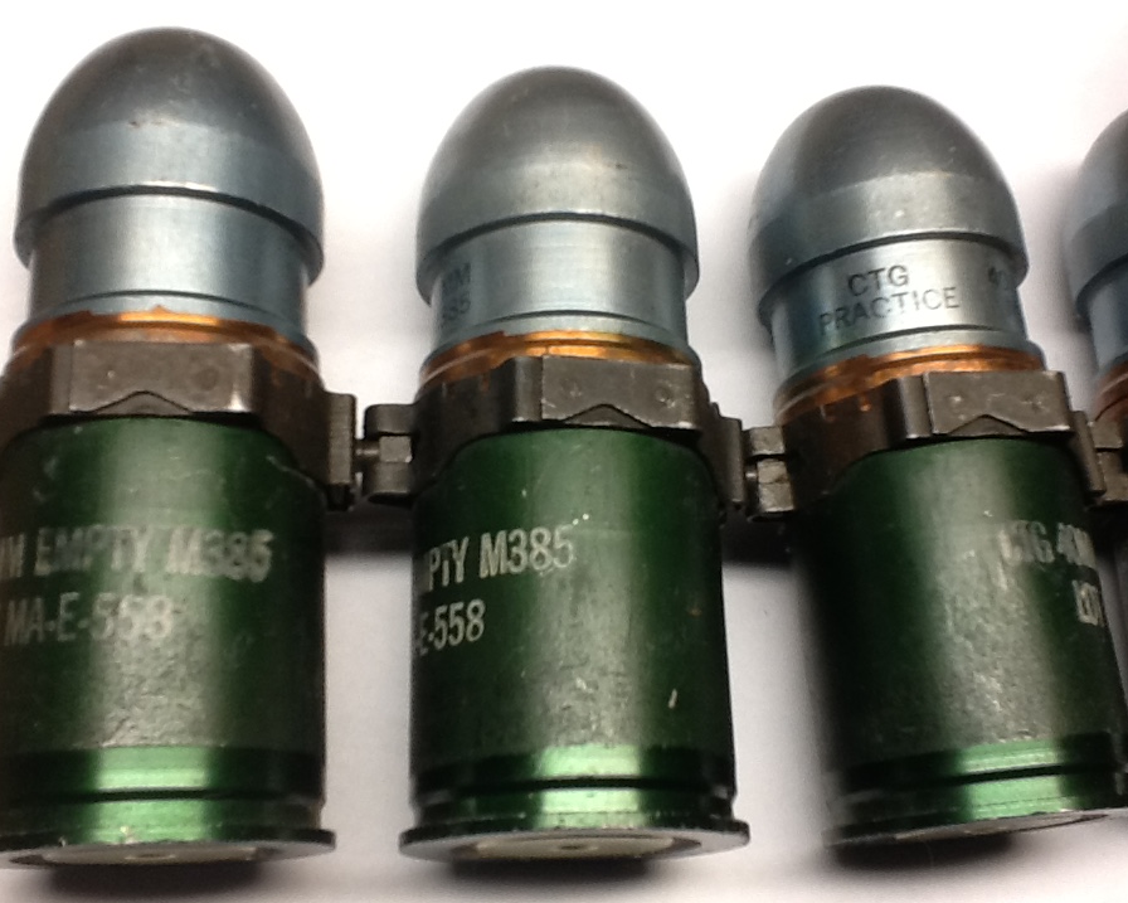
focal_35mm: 46
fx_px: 1536
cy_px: 451
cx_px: 582
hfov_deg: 40.3
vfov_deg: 32.8
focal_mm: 2.03
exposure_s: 1/30
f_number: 2.4
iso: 50
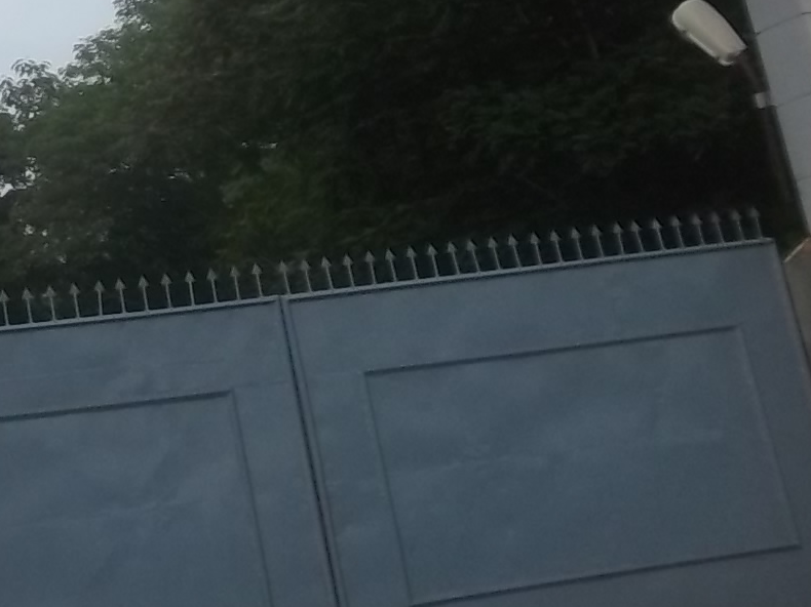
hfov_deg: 21.9
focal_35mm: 83
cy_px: -128
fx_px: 1944
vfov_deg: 17.0
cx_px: -151
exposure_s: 1/640
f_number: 2.9
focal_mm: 5.7
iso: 80
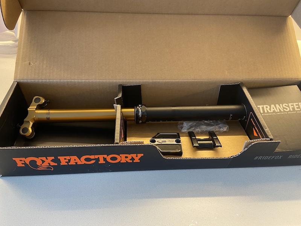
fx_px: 226
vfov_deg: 53.1
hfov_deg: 67.3
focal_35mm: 26
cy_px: 113
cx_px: 150
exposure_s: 1/60
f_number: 1.8
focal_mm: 4.25
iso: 200
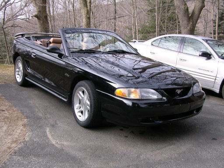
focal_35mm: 38
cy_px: 84
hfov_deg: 49.0
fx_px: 246
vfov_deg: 37.7
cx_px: 112
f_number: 2.8
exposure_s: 1/281
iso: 100
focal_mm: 5.8
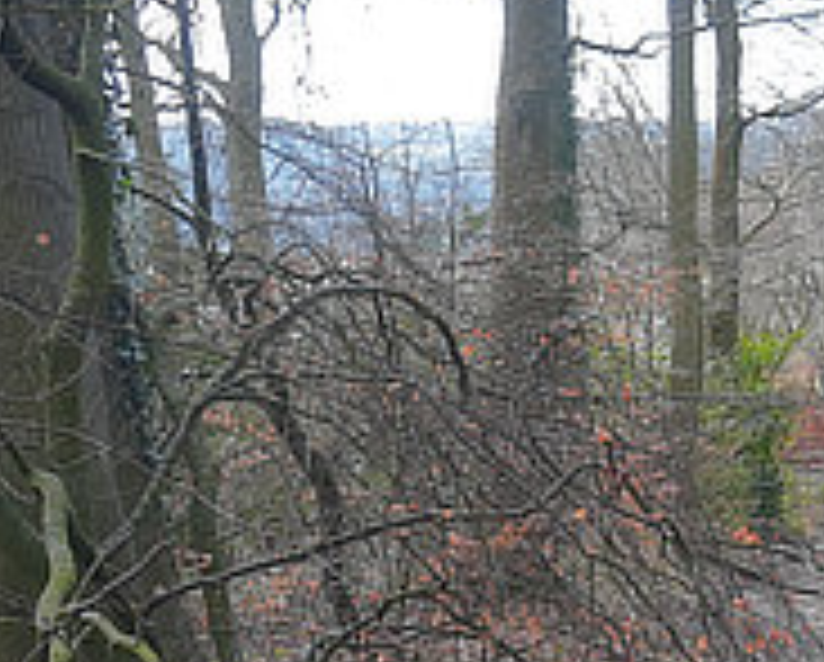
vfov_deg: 18.4
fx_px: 2027
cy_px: 513
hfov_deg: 23.0
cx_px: 473
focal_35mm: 83
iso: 40
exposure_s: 1/218
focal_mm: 4
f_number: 1.8
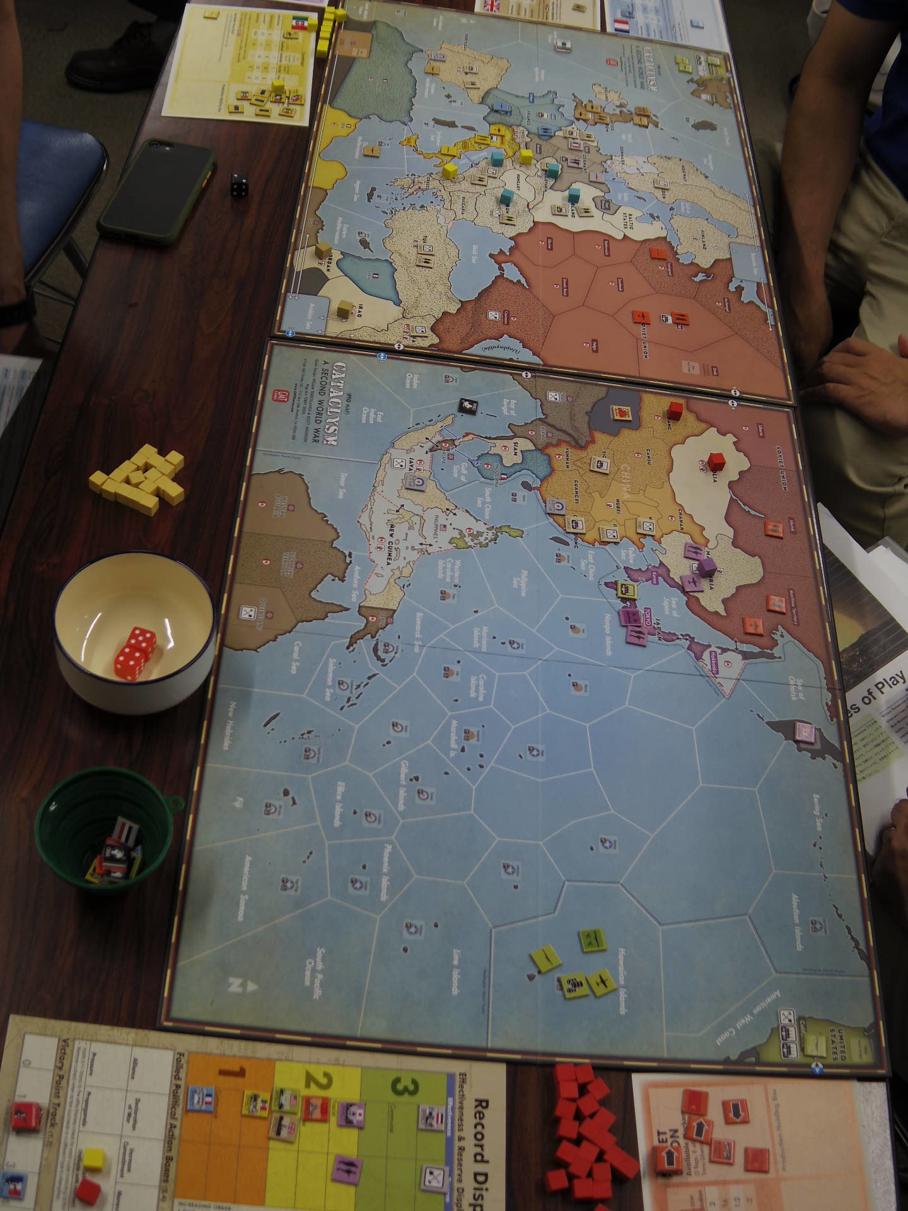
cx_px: 454
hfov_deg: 36.8
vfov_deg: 47.9
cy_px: 606
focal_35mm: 39
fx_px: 1364
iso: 100
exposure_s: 1/125
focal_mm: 8.5
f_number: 2.2
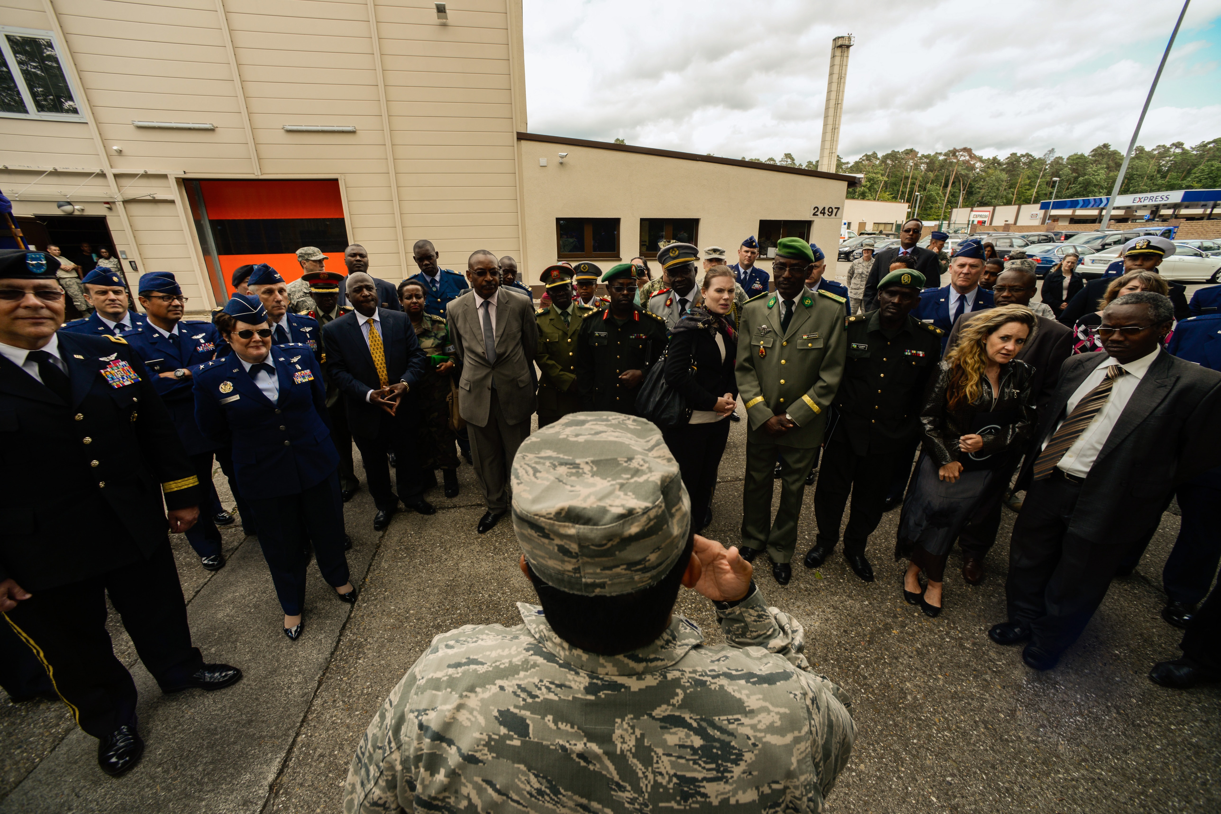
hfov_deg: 104.2
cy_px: 407
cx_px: 610
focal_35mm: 14
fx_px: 475
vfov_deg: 81.2
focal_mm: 14
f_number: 10
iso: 200
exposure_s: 1/125
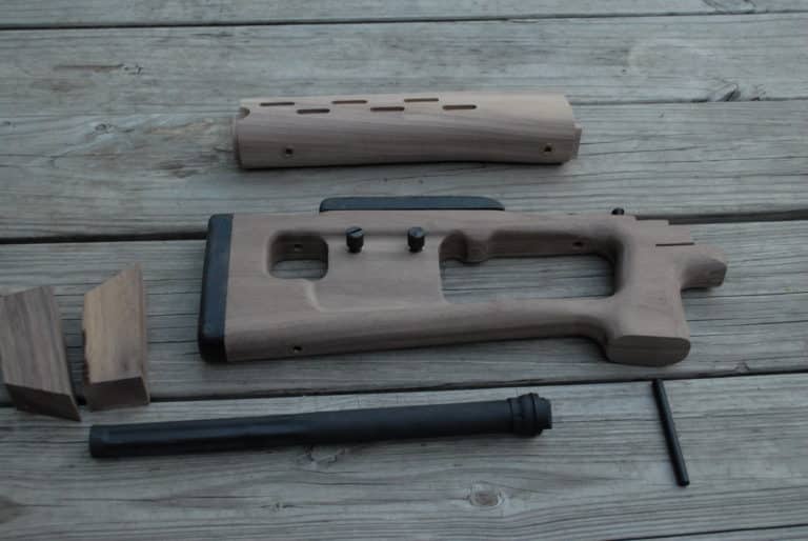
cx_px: 404
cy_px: 270
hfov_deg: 49.5
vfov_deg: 34.3
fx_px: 876
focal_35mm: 39
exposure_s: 1/125
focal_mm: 26
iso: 640
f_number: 5.6
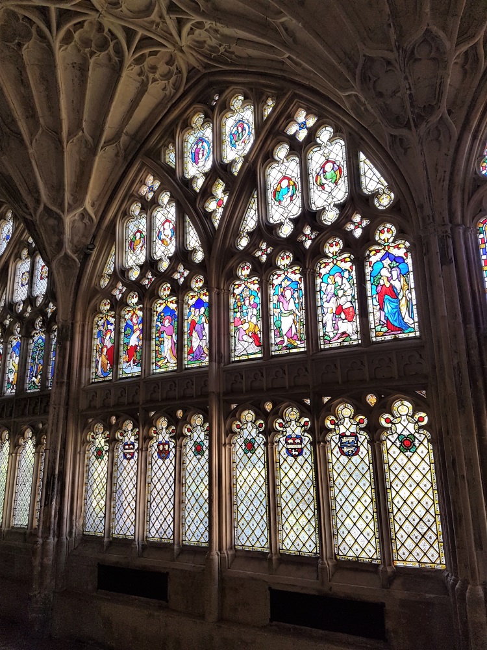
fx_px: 488
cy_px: 325
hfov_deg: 53.1
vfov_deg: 67.3
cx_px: 244
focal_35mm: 26
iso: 80
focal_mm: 4.2
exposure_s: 1/100
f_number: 1.7
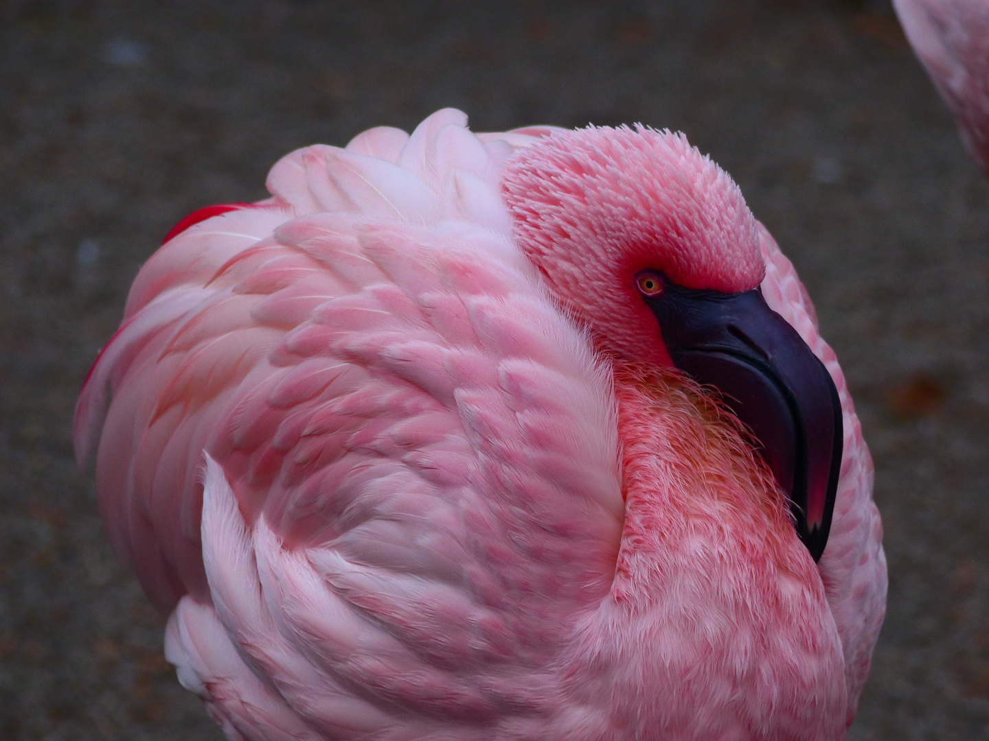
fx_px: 17142
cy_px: 370
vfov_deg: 2.5
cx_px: 494
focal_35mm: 600
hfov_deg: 3.3
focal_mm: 108
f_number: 3.5
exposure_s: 1/125
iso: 200
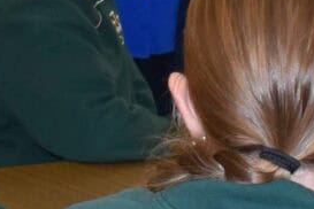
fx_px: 1962
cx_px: 97
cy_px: -72
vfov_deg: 6.1
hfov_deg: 9.1
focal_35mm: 225
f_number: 4.8
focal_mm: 20
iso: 800
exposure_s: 1/90
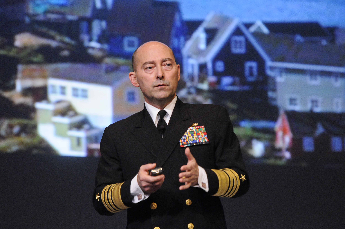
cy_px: 114
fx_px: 2441
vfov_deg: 5.4
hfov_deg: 8.1
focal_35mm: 255
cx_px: 172
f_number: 2.8
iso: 2500
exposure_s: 1/160
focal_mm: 170
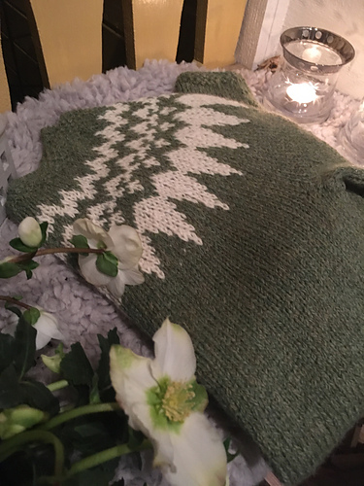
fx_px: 407
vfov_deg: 61.7
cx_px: 182
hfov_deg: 48.2
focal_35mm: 29
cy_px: 243
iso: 500
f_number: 2.2
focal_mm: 4.15
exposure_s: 1/17
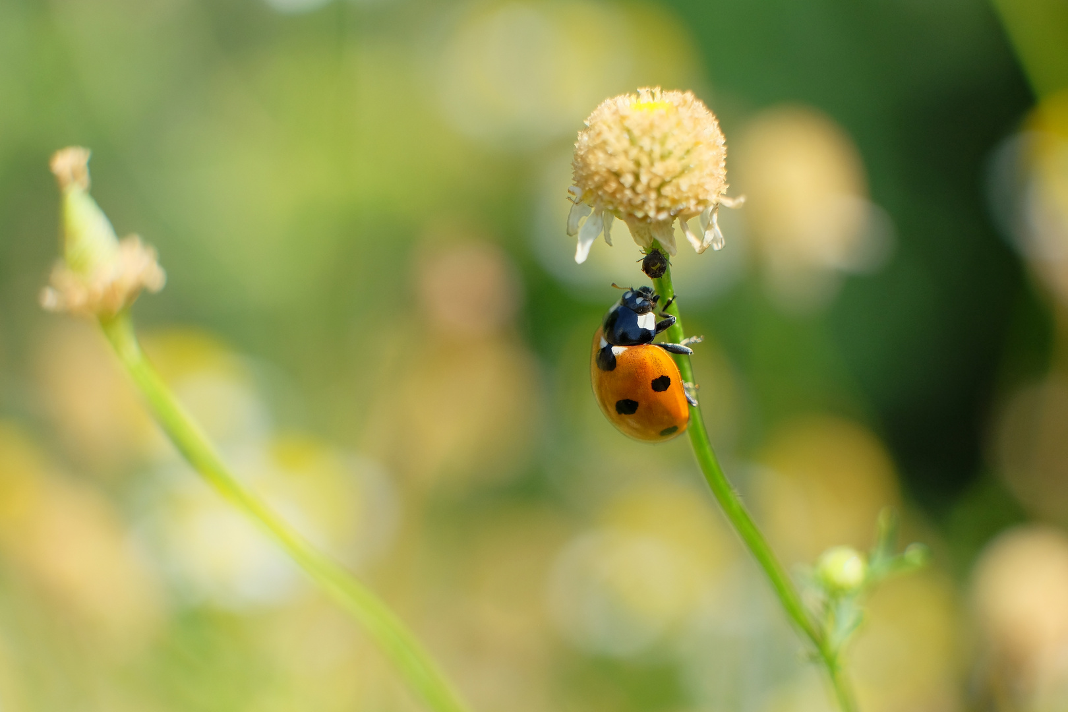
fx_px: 2462
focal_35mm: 83
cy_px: 356
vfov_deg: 16.5
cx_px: 534
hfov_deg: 24.5
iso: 800
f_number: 5
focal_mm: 55
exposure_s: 1/1000
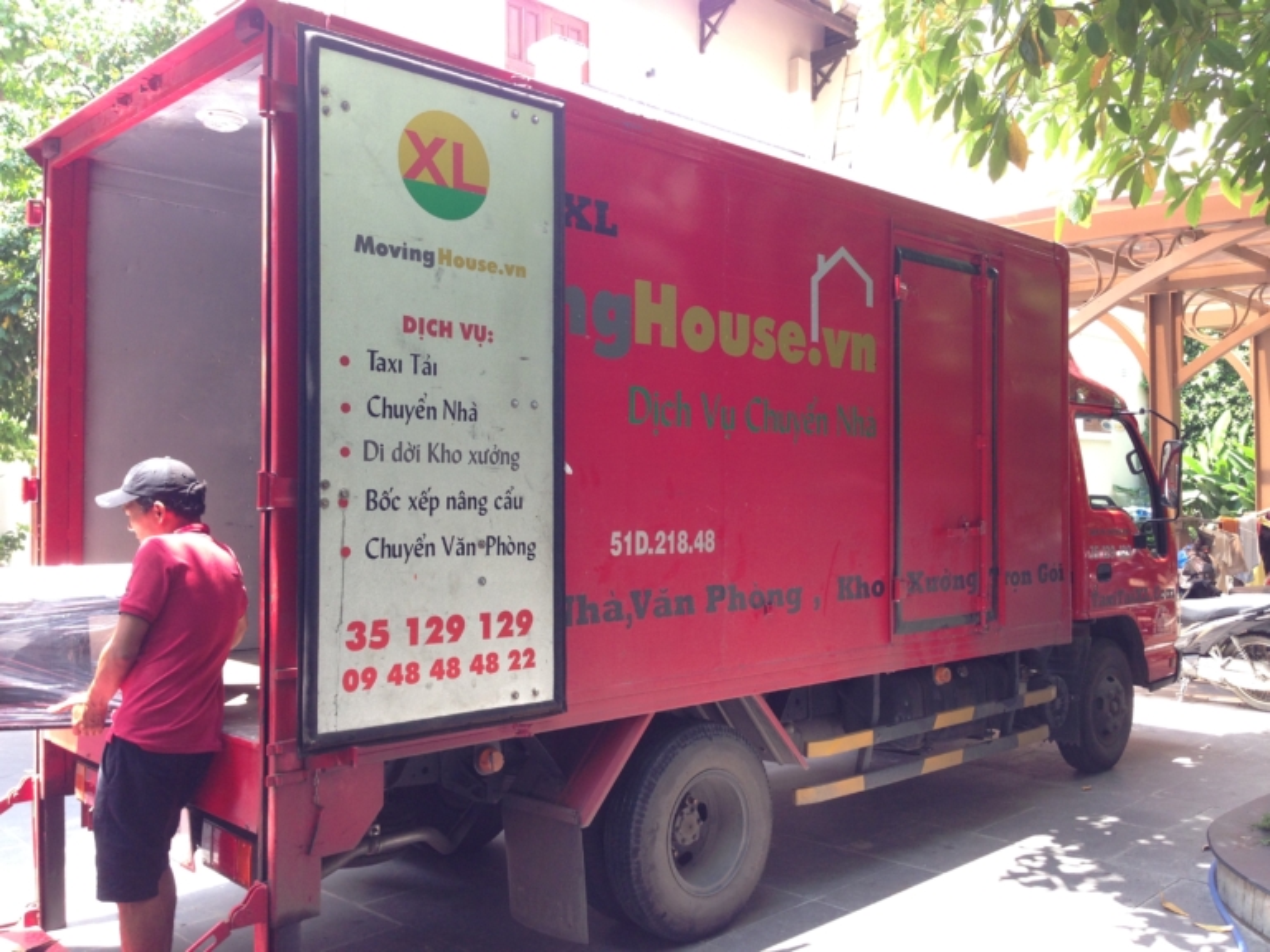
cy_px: 476
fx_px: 1211
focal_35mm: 33
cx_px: 635
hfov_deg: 55.4
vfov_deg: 42.9
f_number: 2.4
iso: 50
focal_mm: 4.12
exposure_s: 1/120
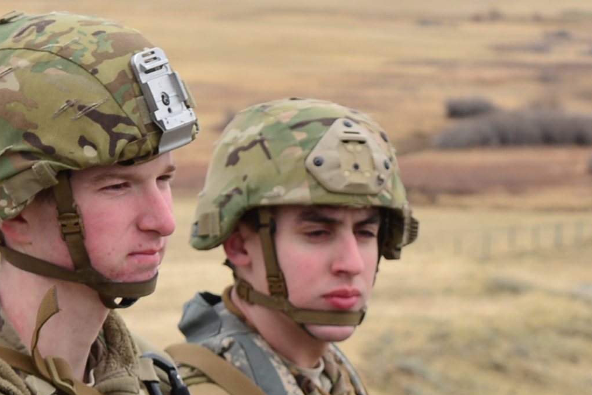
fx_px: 3650
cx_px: 544
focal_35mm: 222
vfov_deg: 6.1
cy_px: 532
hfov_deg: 9.2
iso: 125
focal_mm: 50
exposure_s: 1/200
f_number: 5.6
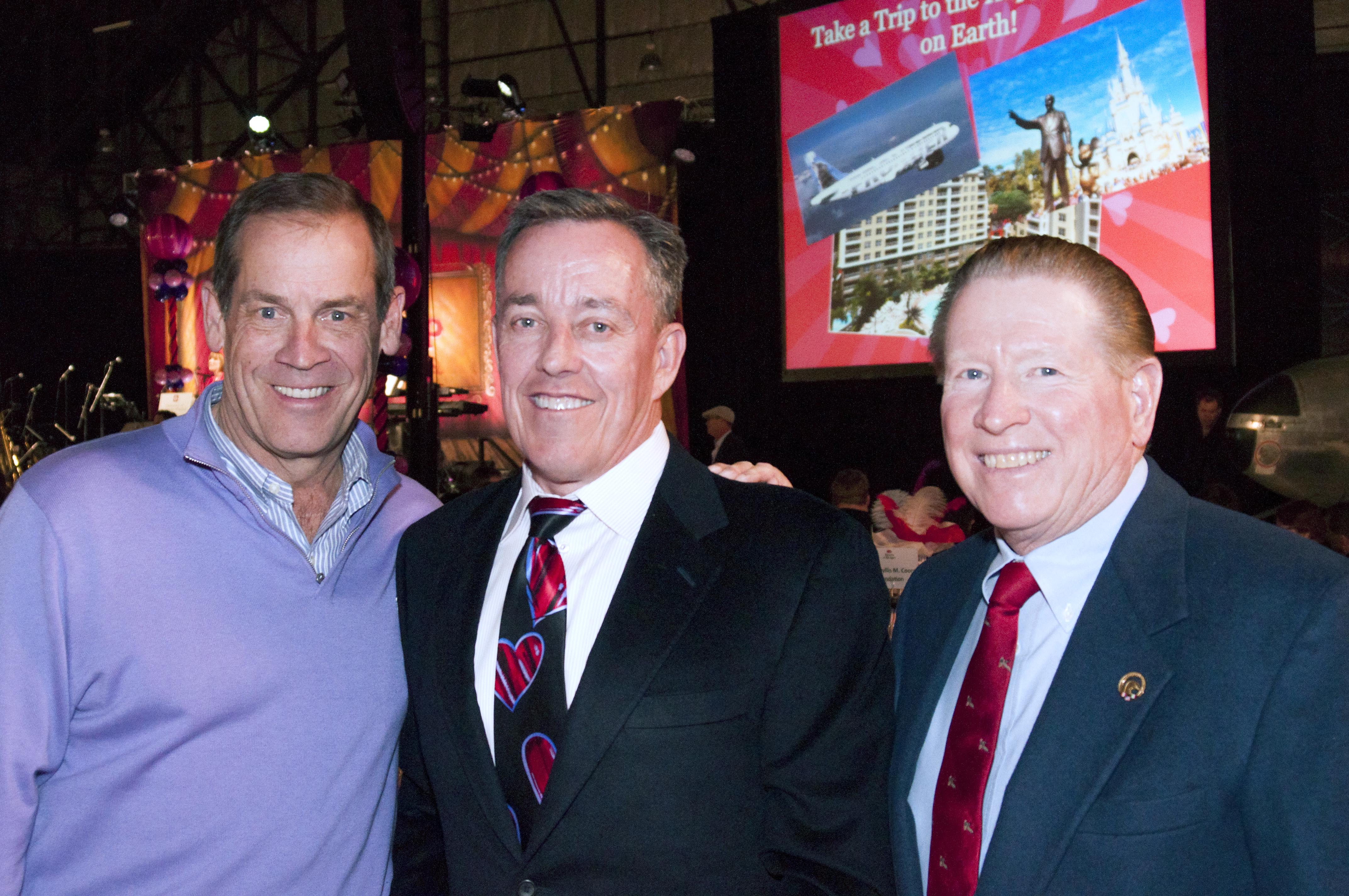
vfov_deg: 31.8
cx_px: 674
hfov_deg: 46.4
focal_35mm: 42
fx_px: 1572
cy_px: 448
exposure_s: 1/60
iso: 400
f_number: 5.6
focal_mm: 28
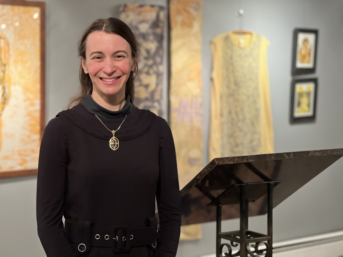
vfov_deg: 19.1
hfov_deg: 25.3
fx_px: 763
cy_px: 128
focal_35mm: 77
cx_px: 172
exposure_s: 1/40
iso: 400
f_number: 2.8
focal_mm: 9
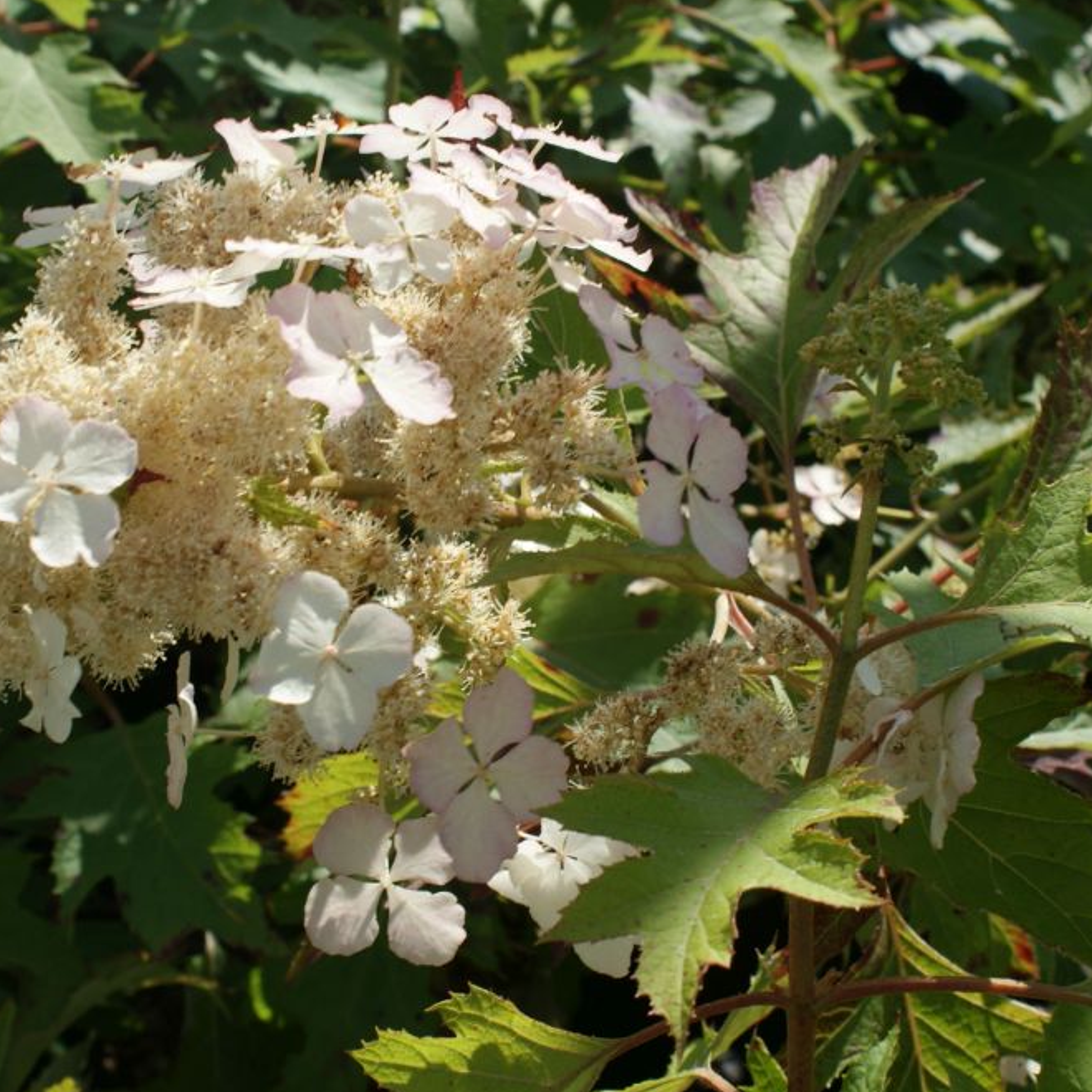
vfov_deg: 25.5
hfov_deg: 25.5
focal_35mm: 68
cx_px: 531
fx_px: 2414
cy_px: 545
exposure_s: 1/100
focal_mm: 35
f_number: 13
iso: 100
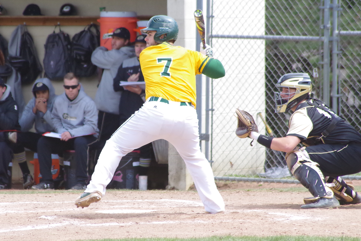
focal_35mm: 360
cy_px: 120
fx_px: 3610
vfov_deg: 3.8
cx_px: 180
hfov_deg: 5.7
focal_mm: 240
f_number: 8
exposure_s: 1/1250
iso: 1600
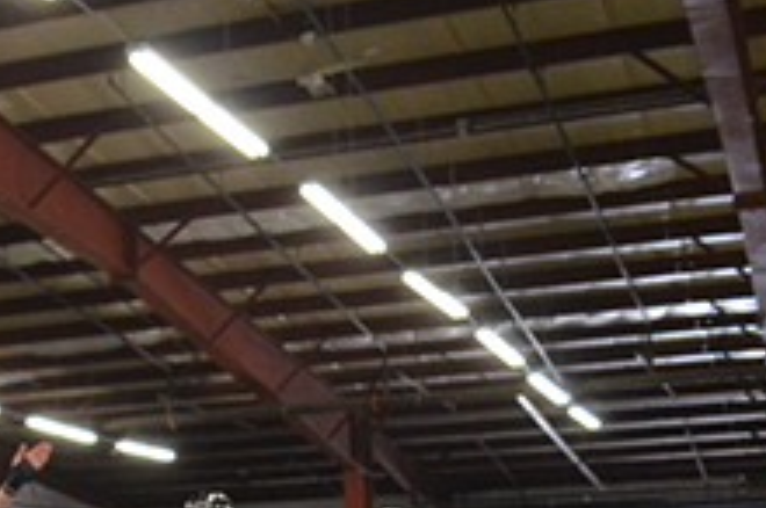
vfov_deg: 14.2
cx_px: -439
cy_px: 659
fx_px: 1955
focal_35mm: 92
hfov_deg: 19.0
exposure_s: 1/125
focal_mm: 18
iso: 1600
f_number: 3.5
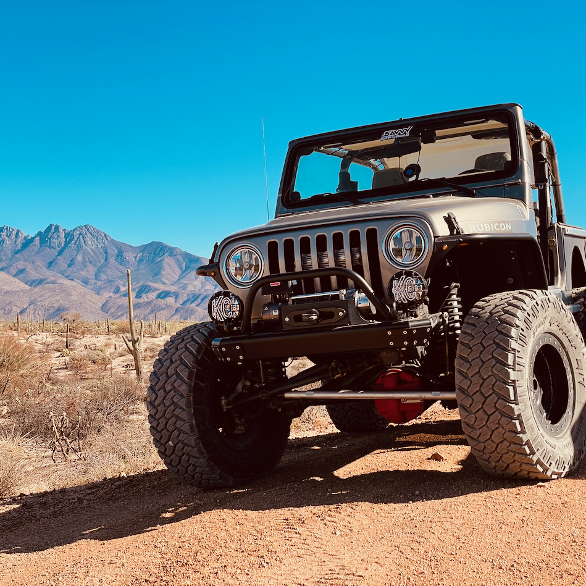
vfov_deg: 27.7
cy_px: 293
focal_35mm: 62
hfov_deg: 27.7
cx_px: 282
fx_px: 1187
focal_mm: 6
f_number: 2
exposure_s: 1/1229
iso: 25
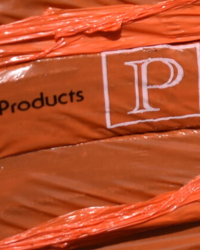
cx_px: 500
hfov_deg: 7.7
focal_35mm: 186
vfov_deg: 9.7
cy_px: -243
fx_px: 1376
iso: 180
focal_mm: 22
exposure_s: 1/4000
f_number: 3.8
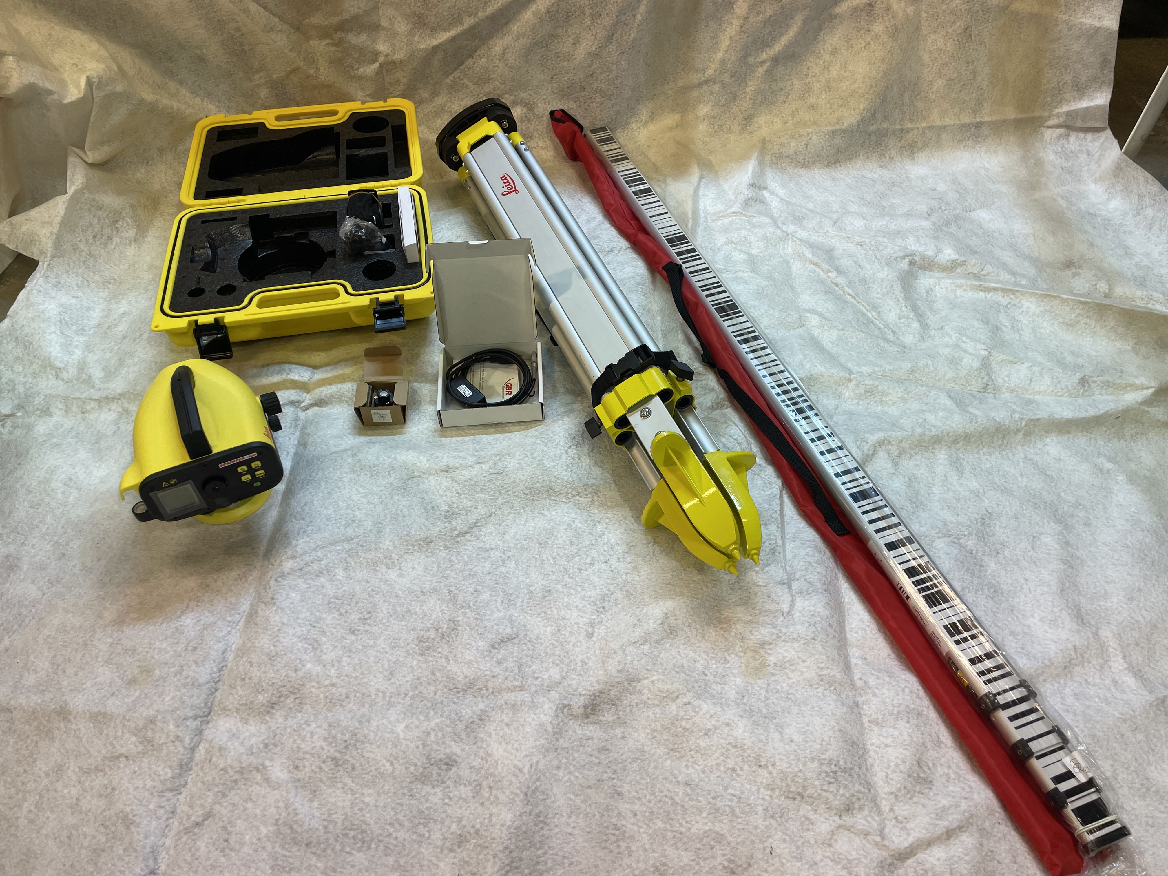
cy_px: 438
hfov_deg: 67.3
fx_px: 877
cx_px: 584
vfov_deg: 53.1
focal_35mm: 26
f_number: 1.6
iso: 50
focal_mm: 4.2
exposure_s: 1/100
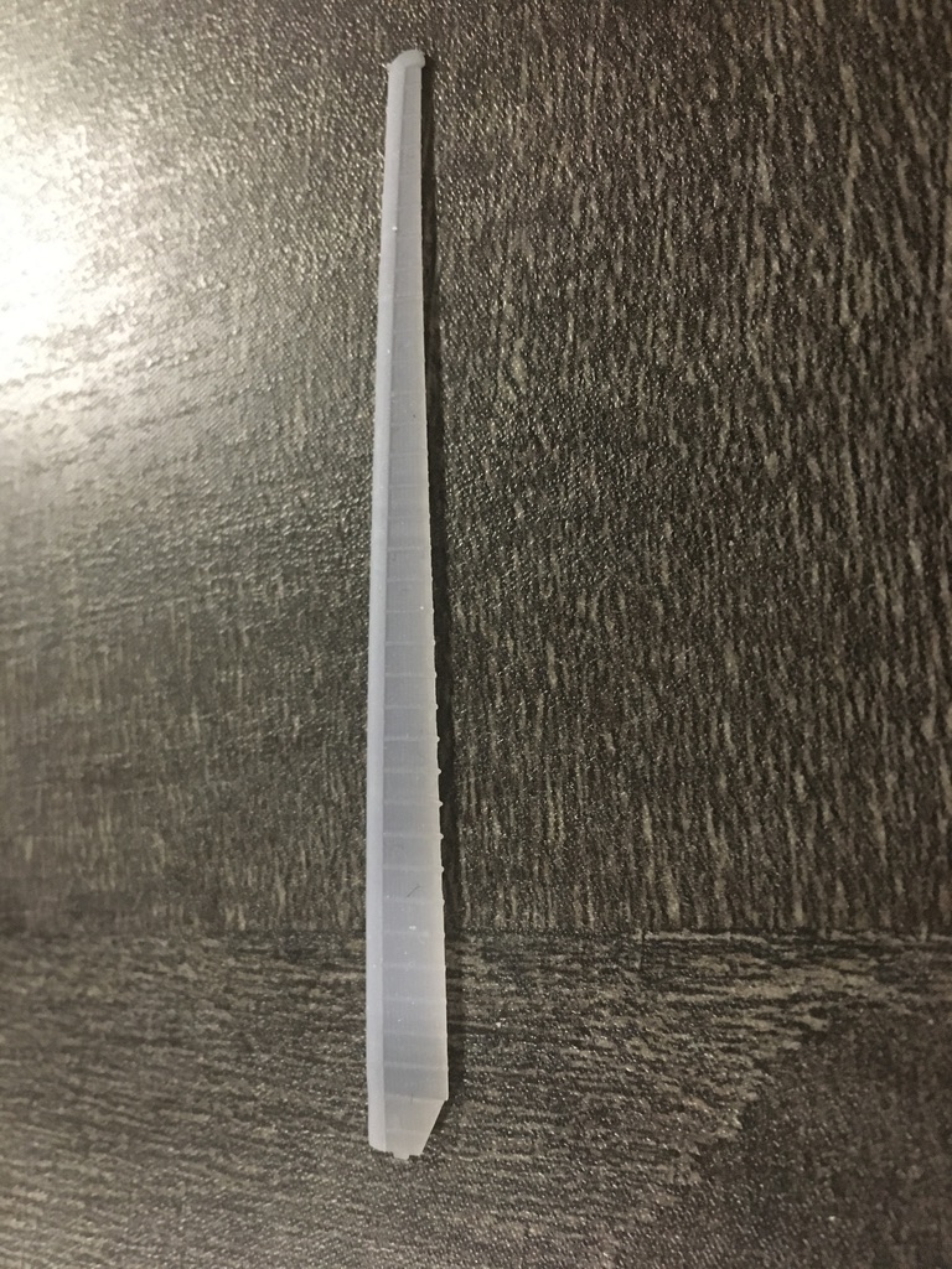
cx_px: 476
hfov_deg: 48.2
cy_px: 634
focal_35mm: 29
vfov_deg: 61.7
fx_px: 1063
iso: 250
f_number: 2.2
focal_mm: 4.15
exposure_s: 1/17
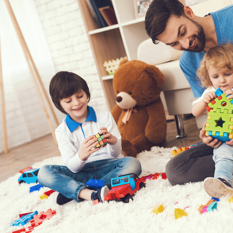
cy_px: 106
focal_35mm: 75
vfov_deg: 23.1
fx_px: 571
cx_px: 200
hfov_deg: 22.6
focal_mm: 50
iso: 400
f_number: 2.8
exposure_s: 1/100
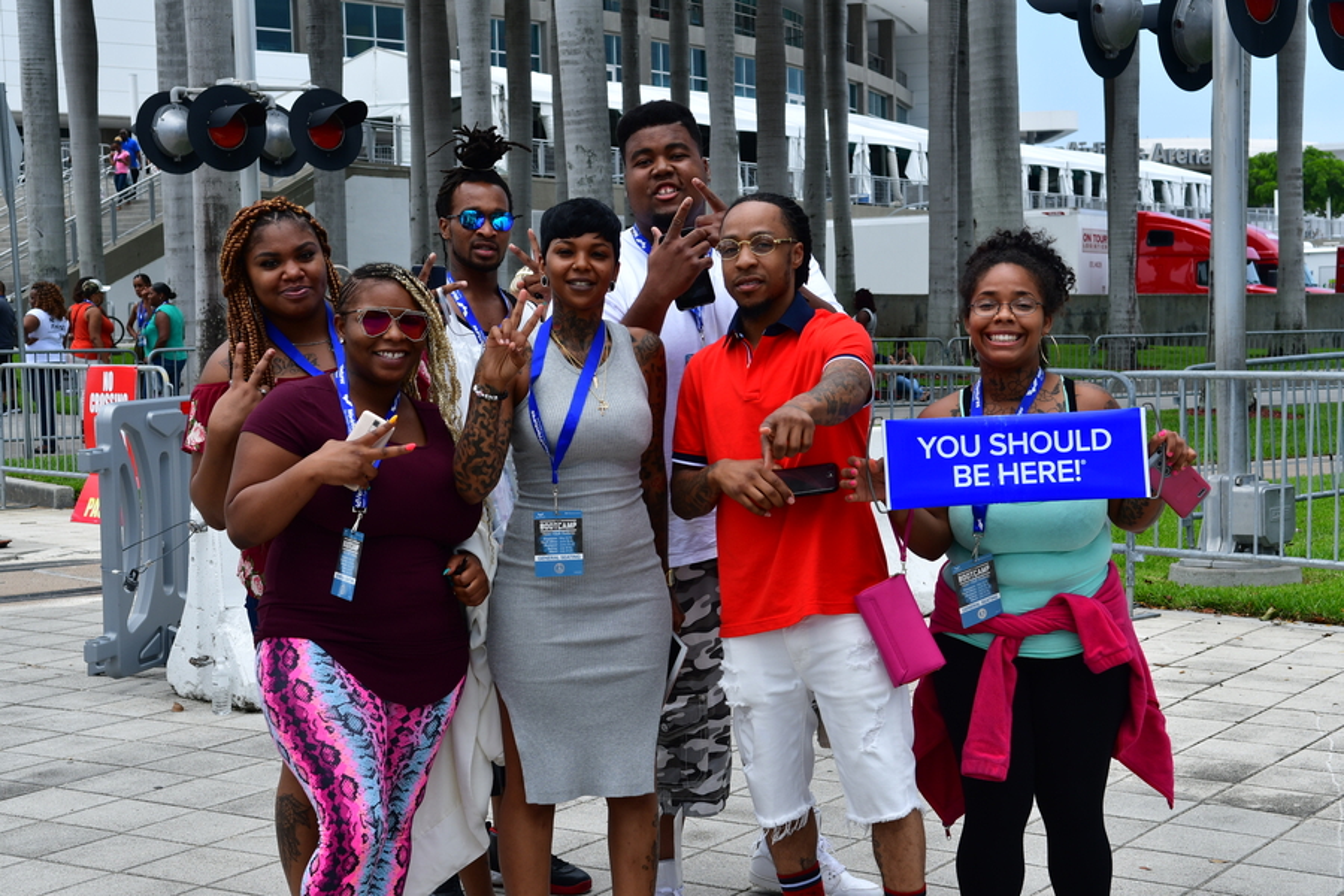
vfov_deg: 23.8
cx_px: 672
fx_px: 2128
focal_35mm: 57
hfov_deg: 35.1
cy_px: 448
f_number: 7.1
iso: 125
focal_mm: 38
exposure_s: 1/400
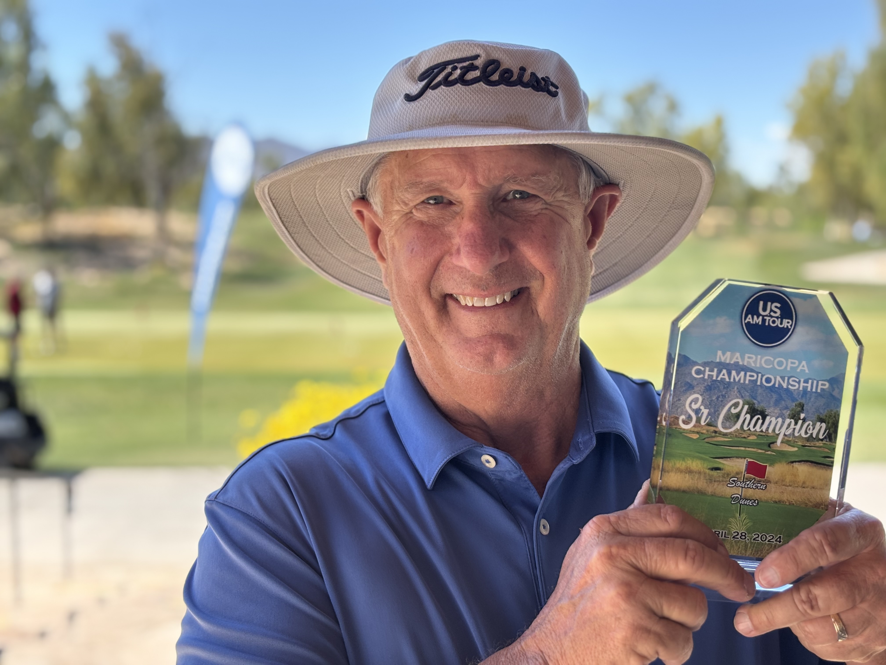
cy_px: 332
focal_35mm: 52
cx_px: 443
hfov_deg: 36.8
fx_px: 1331
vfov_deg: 28.0
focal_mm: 5.96
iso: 32
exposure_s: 1/604
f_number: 1.6
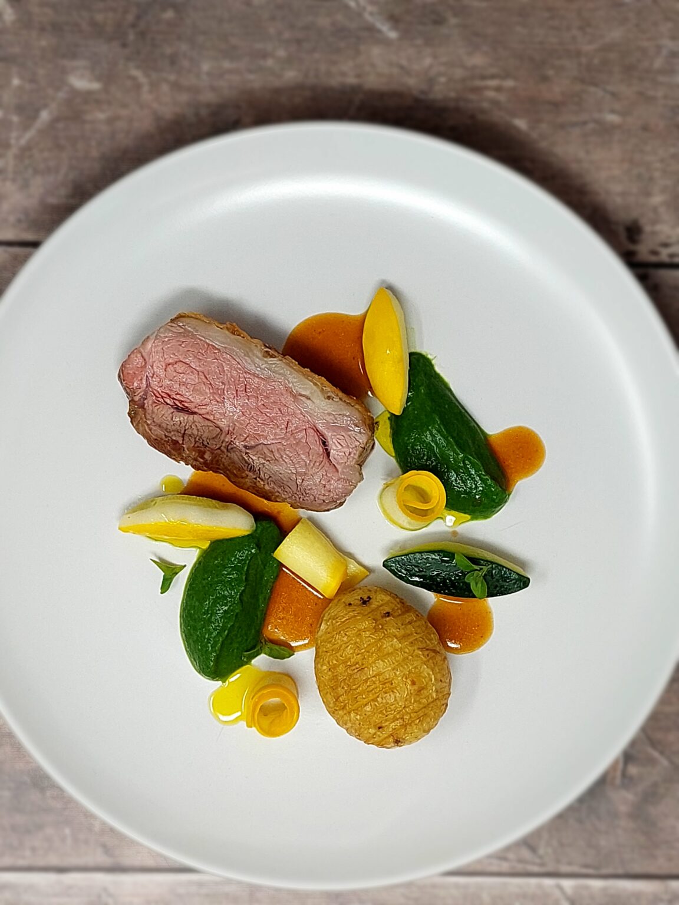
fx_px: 628
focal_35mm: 24
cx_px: 340
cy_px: 452
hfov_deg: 56.8
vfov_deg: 71.6
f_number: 1.8
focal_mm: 5.23
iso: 40
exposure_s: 1/102
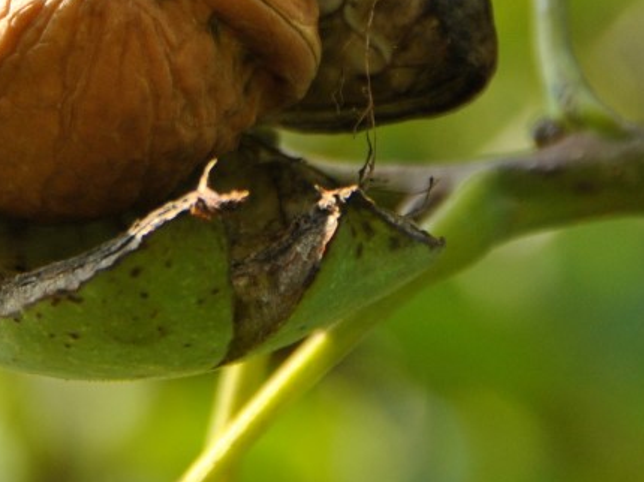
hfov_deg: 3.7
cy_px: -166
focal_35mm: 531
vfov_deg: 2.8
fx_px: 9873
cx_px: 121
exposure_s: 1/200
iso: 200
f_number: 7.1
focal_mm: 98
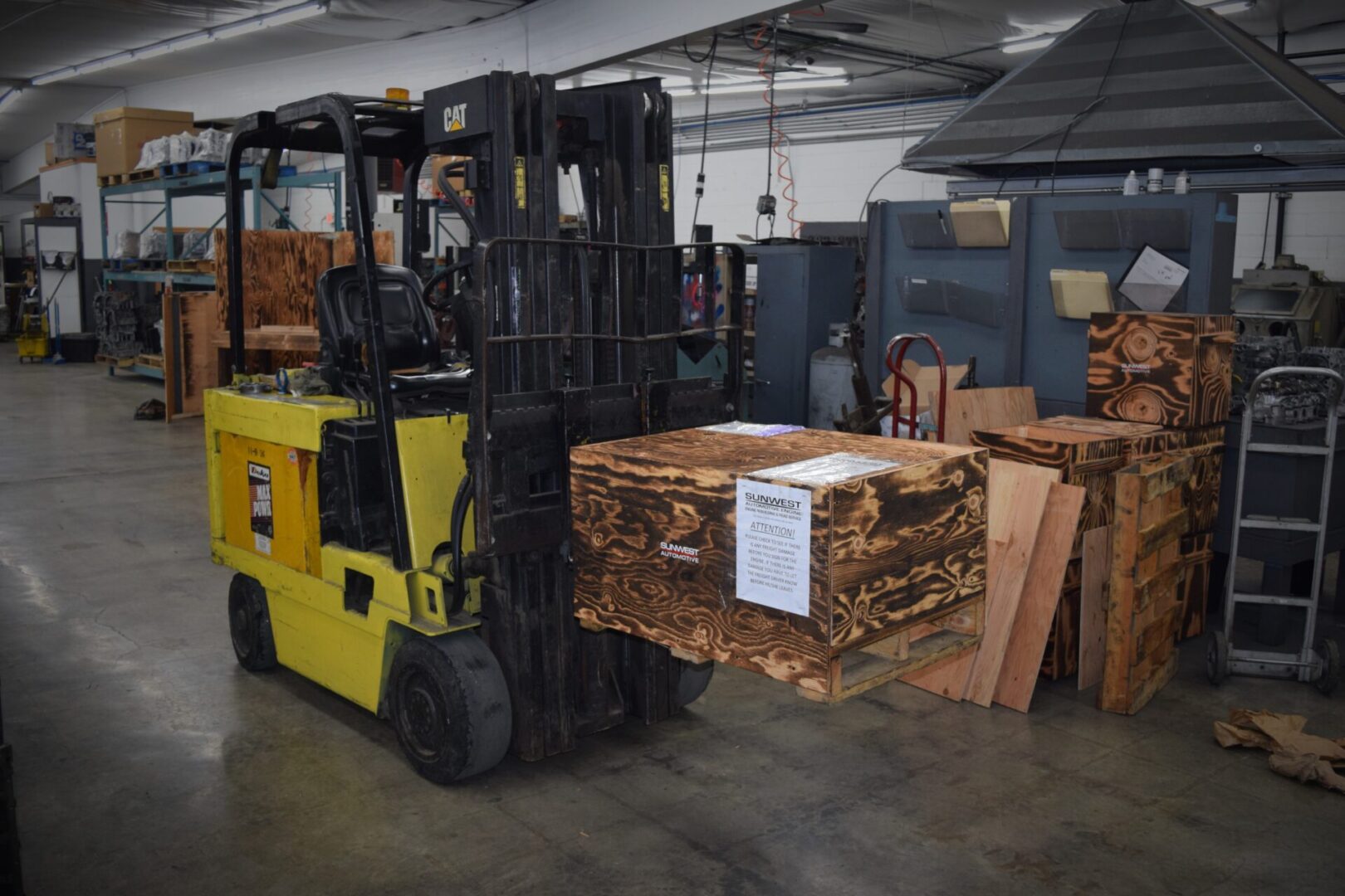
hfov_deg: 57.2
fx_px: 1233
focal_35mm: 33
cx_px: 672
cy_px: 448
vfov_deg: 40.0
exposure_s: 1/100
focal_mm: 22
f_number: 5
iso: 800
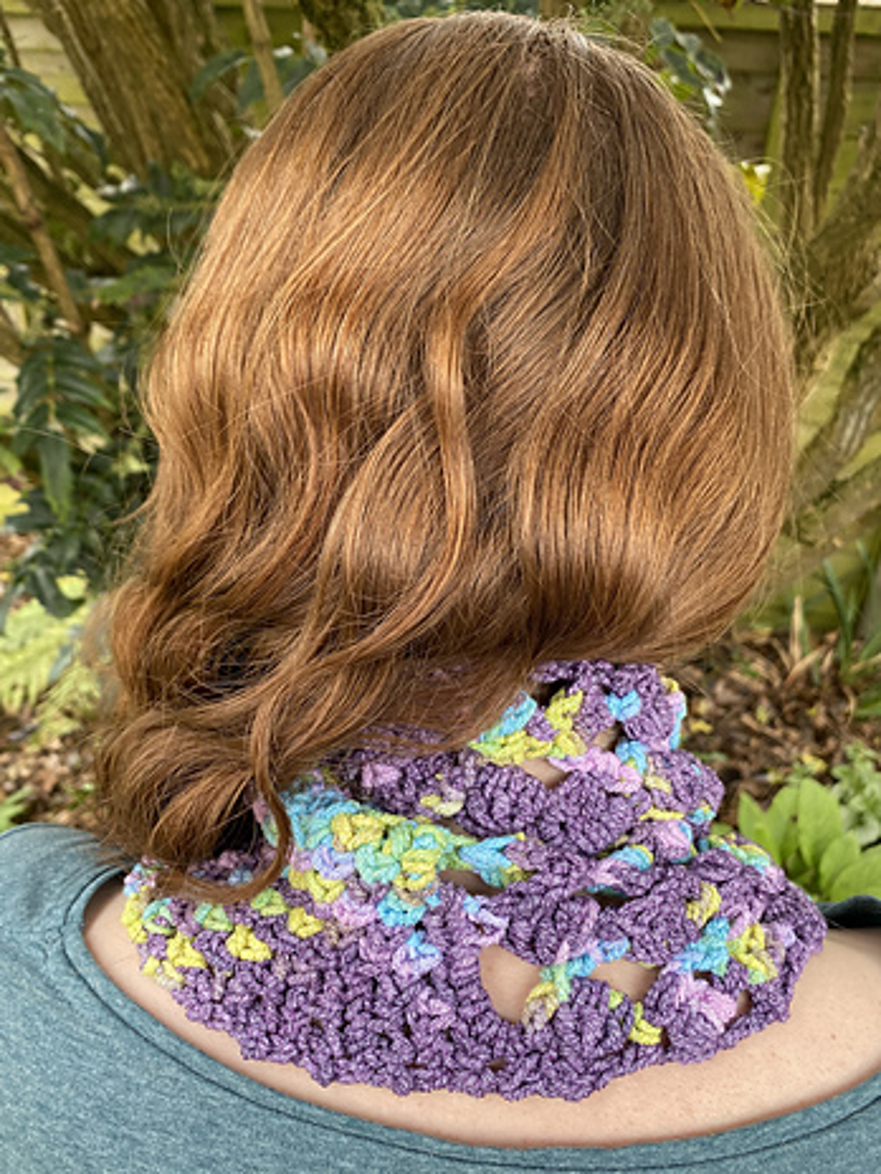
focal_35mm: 28
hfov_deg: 49.7
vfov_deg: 63.4
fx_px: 950
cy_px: 577
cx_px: 409
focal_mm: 4.25
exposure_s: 1/121
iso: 80
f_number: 1.8
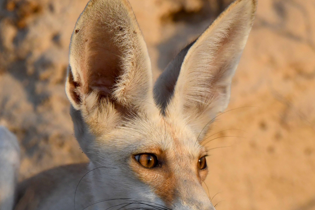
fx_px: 6527
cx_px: 138
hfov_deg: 2.8
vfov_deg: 1.8
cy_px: 129
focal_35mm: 746
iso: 1000
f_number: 5.6
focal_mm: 500
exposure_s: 1/1600
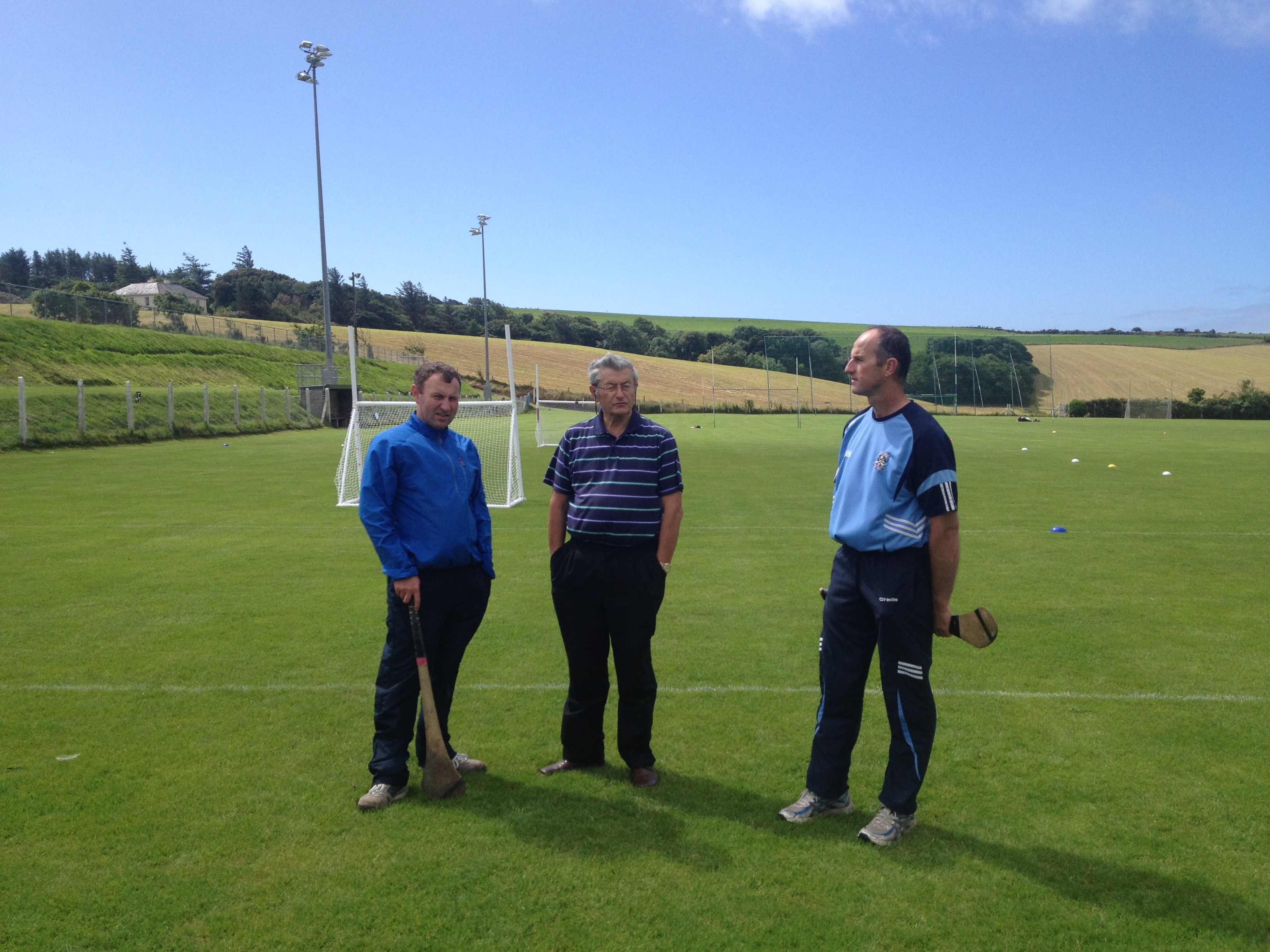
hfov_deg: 52.6
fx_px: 1284
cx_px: 635
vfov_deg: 40.7
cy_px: 476
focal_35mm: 35
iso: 50
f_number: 2.4
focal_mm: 4.28
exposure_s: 1/1905
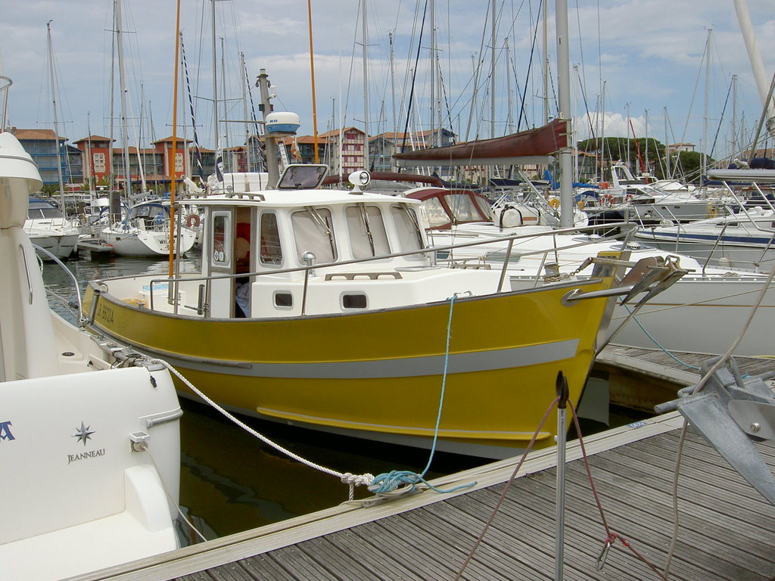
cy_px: 290
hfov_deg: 54.0
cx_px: 388
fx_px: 761
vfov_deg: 41.8
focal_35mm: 34
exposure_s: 1/800
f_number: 4.7
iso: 50
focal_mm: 5.6
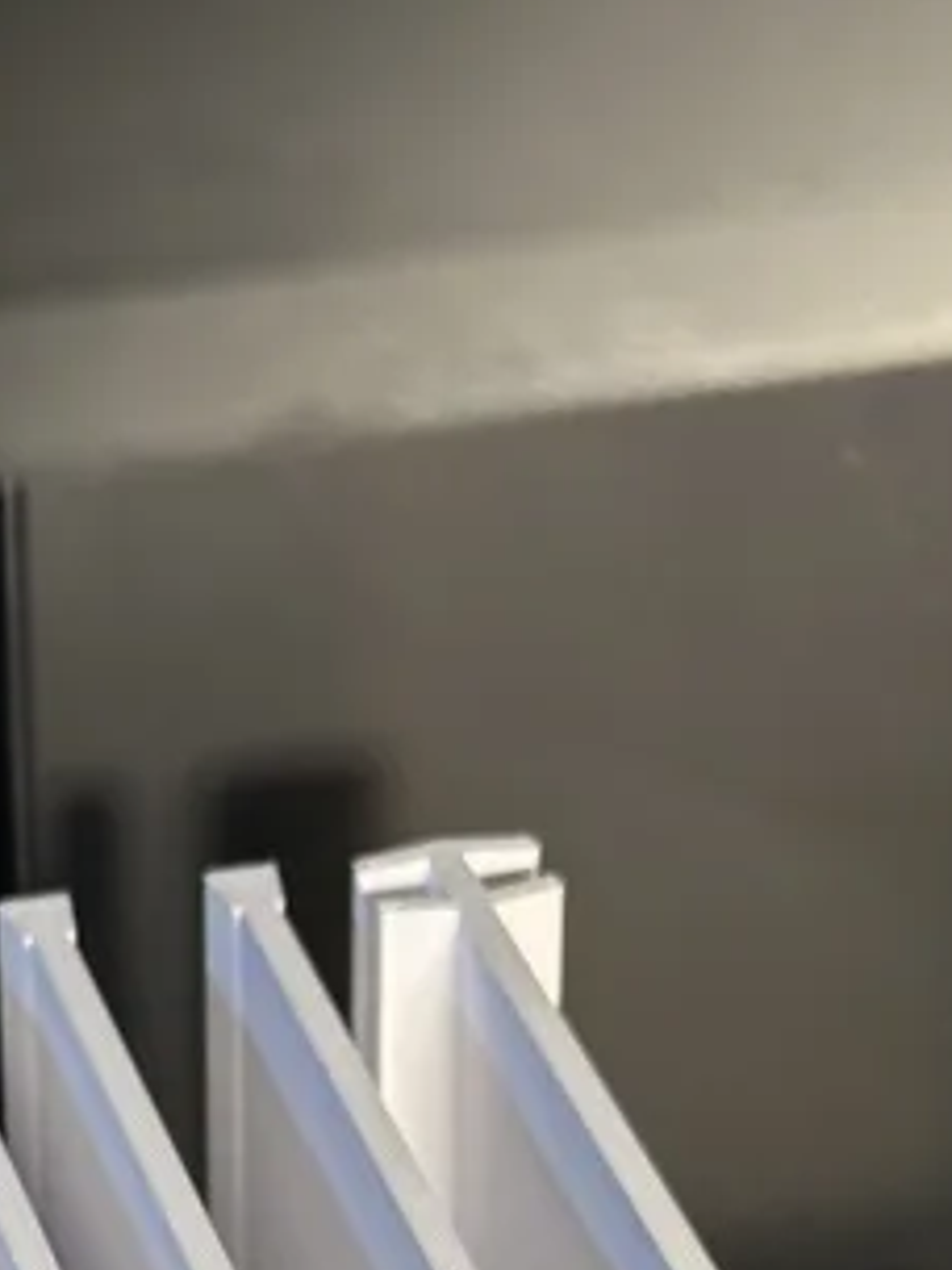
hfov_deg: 9.4
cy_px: 1780
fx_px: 5794
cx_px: 242
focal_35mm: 158
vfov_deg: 12.0
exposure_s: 1/100
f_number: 1.78
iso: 80
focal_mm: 6.86
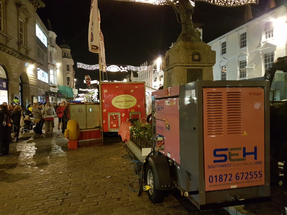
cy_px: 108
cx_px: 144
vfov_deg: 53.1
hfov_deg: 67.3
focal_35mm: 26
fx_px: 216
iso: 320
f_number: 1.7
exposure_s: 1/10
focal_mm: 4.2
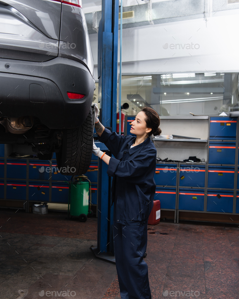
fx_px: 345
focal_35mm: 39
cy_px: 166
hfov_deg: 38.2
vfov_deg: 46.8
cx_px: 118
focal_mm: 34
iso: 200
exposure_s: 1/160
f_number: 4
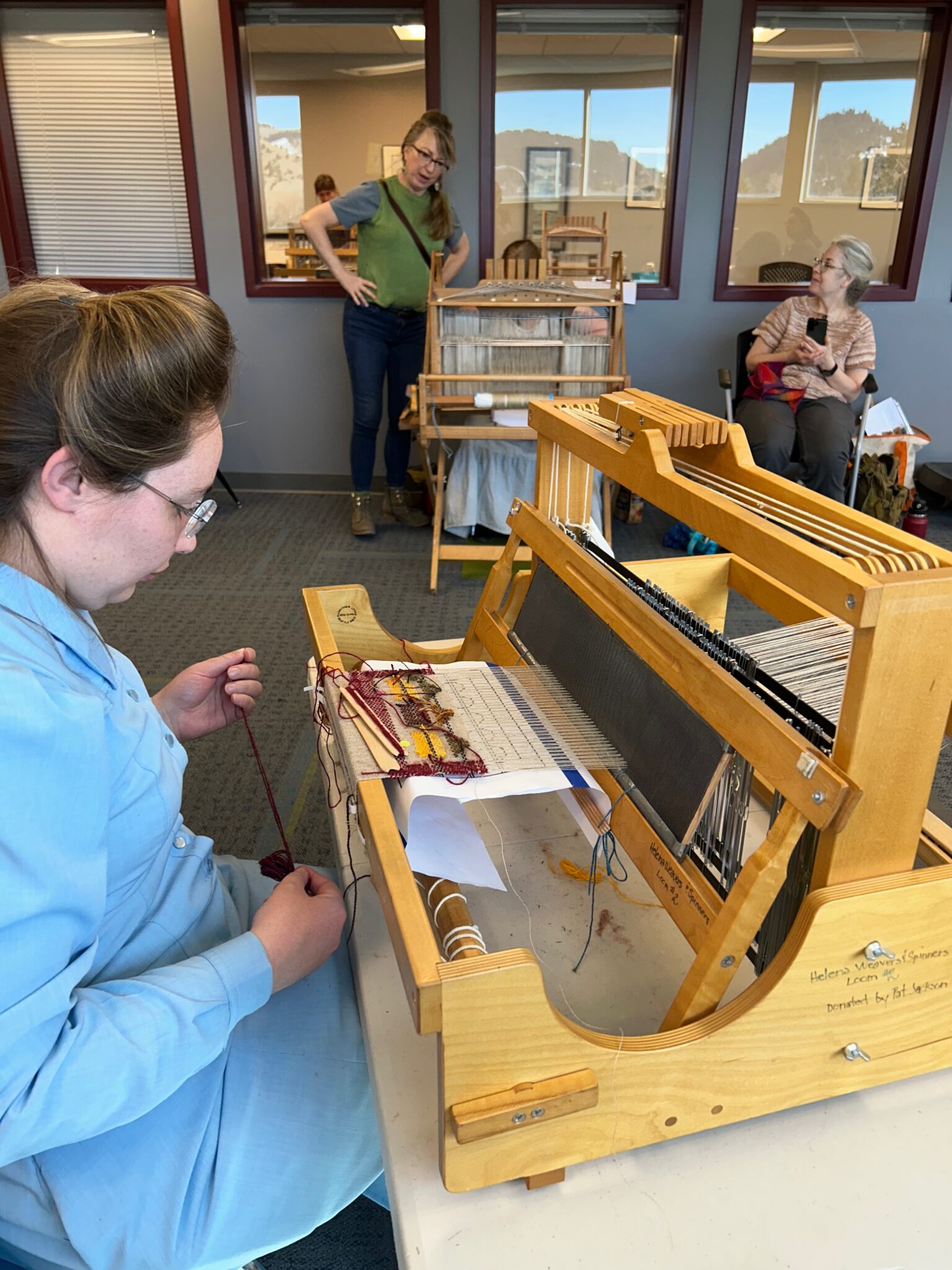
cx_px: 476
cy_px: 635
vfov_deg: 67.3
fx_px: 953
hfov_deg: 53.1
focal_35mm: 26
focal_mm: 5.7
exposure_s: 1/120
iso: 64
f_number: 1.5
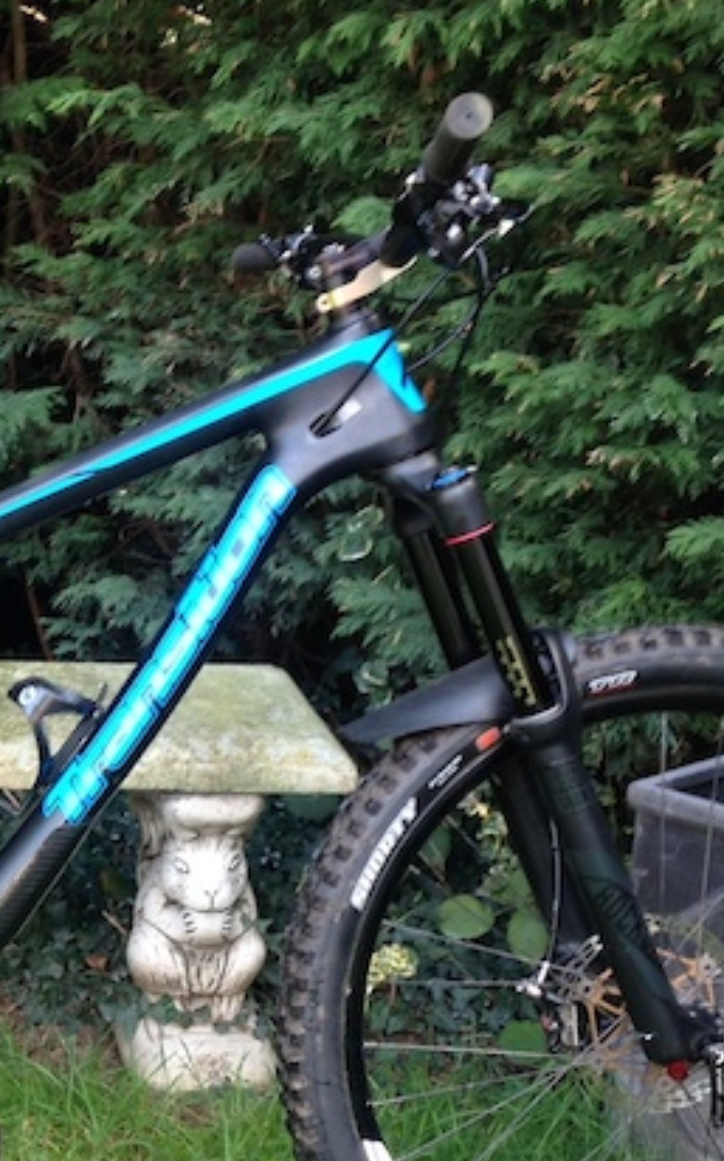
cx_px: 20
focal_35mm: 68
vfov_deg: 30.2
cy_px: 651
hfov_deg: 18.7
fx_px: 2150
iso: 50
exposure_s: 1/40
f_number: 2.4
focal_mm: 4.12
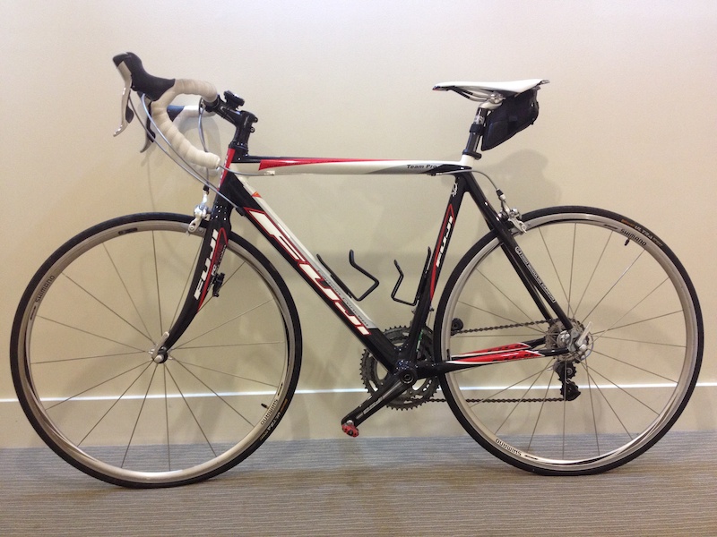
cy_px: 268
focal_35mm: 35
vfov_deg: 40.7
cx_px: 358
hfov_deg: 52.6
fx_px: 725
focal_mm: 4.28
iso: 200
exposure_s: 1/20
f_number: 2.4
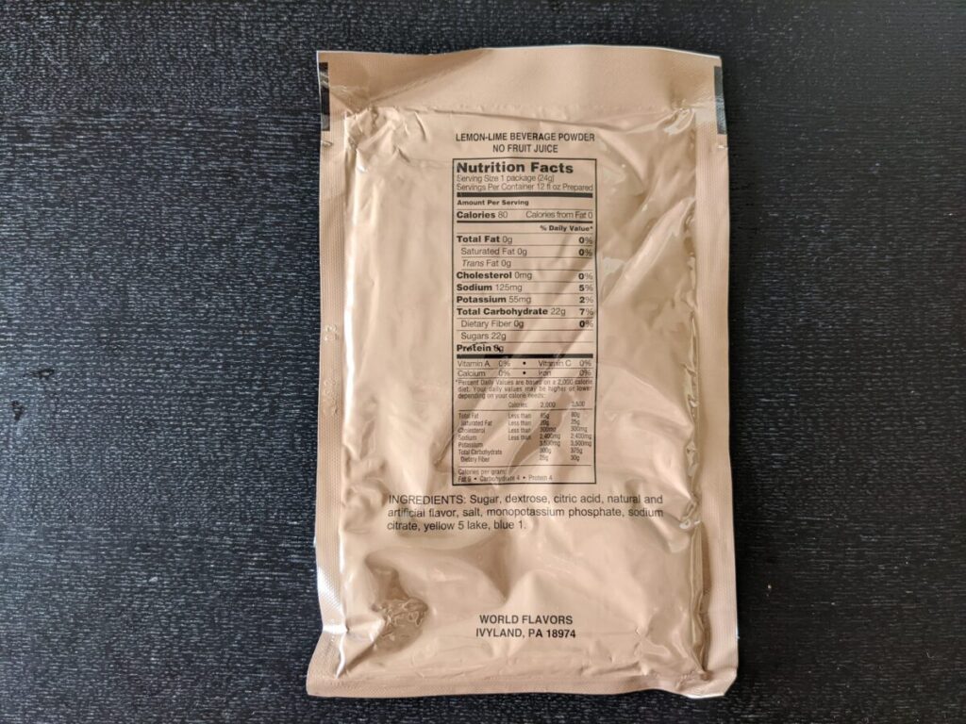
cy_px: 362
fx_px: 753
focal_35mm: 27
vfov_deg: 51.4
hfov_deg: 65.3
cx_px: 483
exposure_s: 1/23.8
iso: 96
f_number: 1.73
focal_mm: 4.38
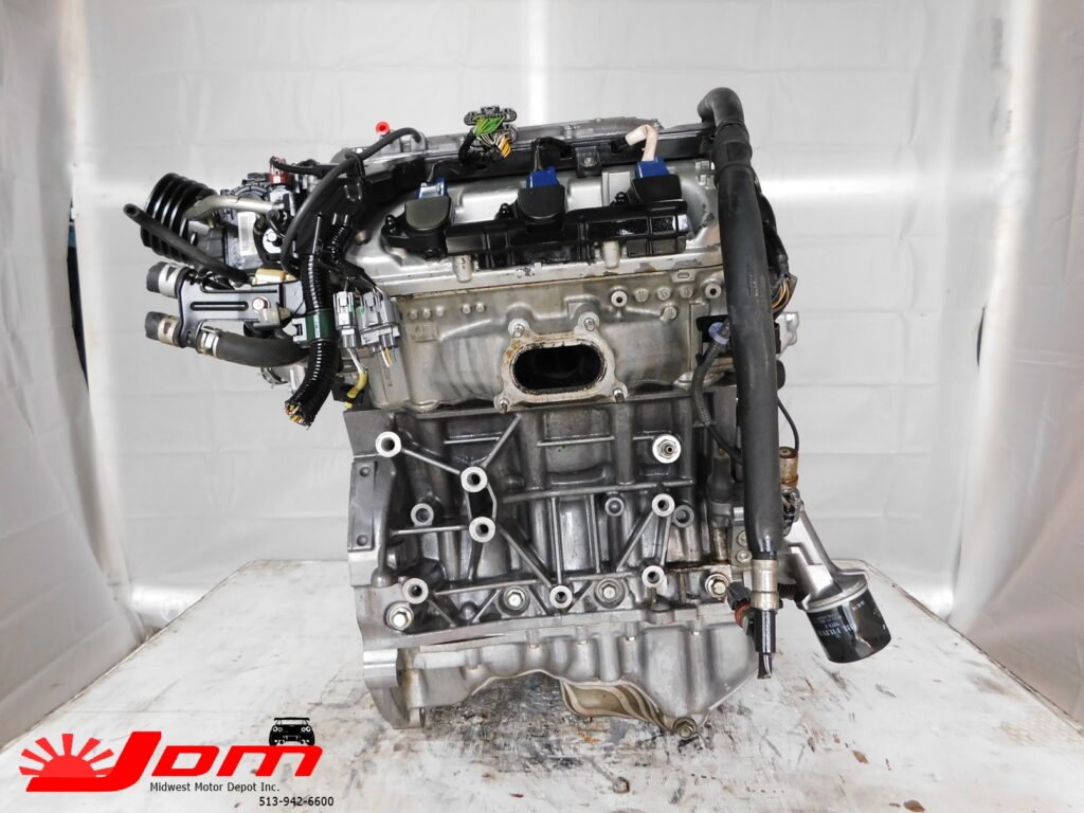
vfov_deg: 58.9
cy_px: 406
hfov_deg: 73.9
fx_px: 720
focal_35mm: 23
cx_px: 542
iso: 320
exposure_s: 1/30
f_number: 3
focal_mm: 4
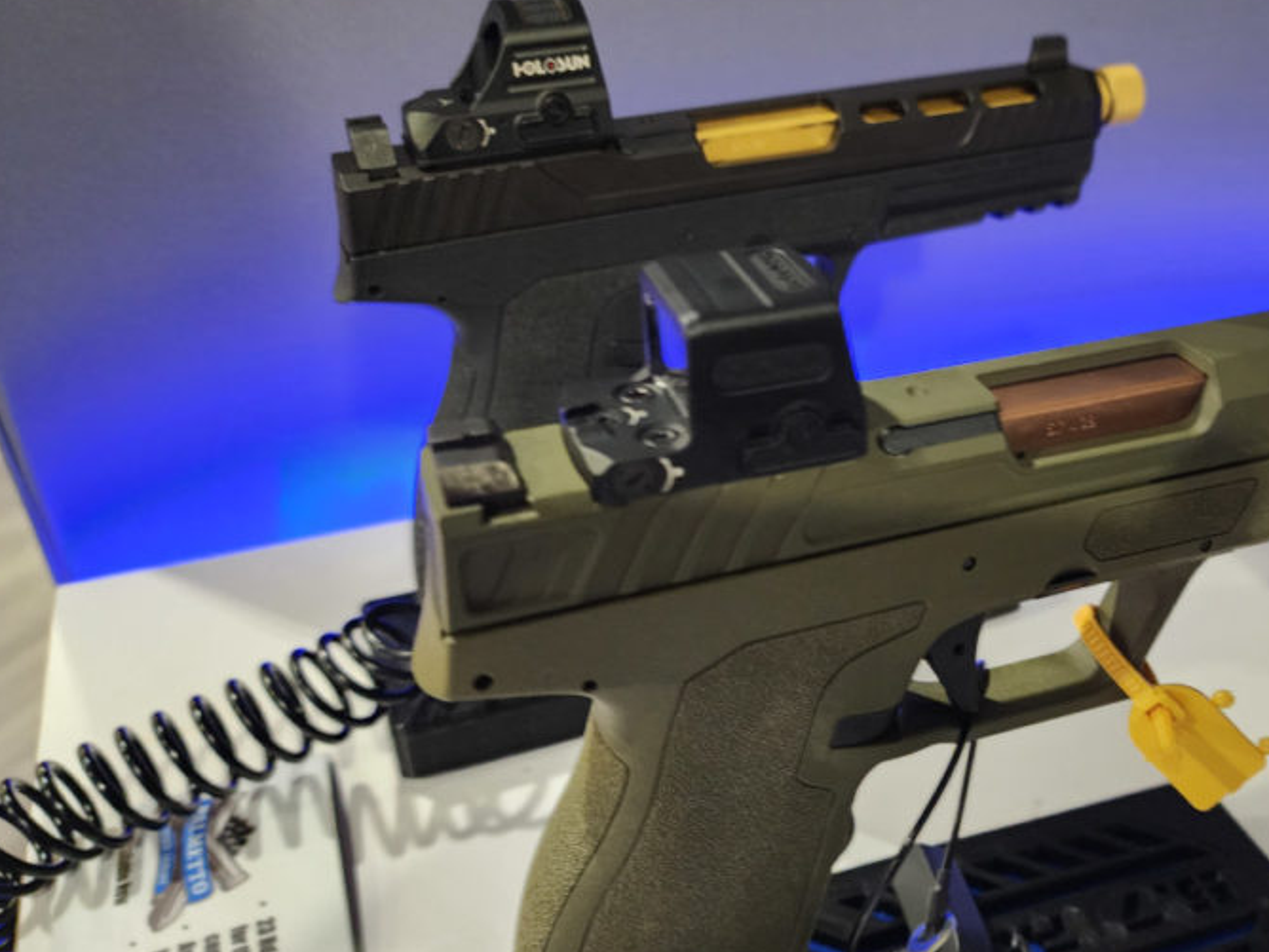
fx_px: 1210
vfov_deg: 42.8
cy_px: 563
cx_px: 885
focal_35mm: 33
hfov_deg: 53.8
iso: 500
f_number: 1.8
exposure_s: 1/40
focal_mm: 6.4
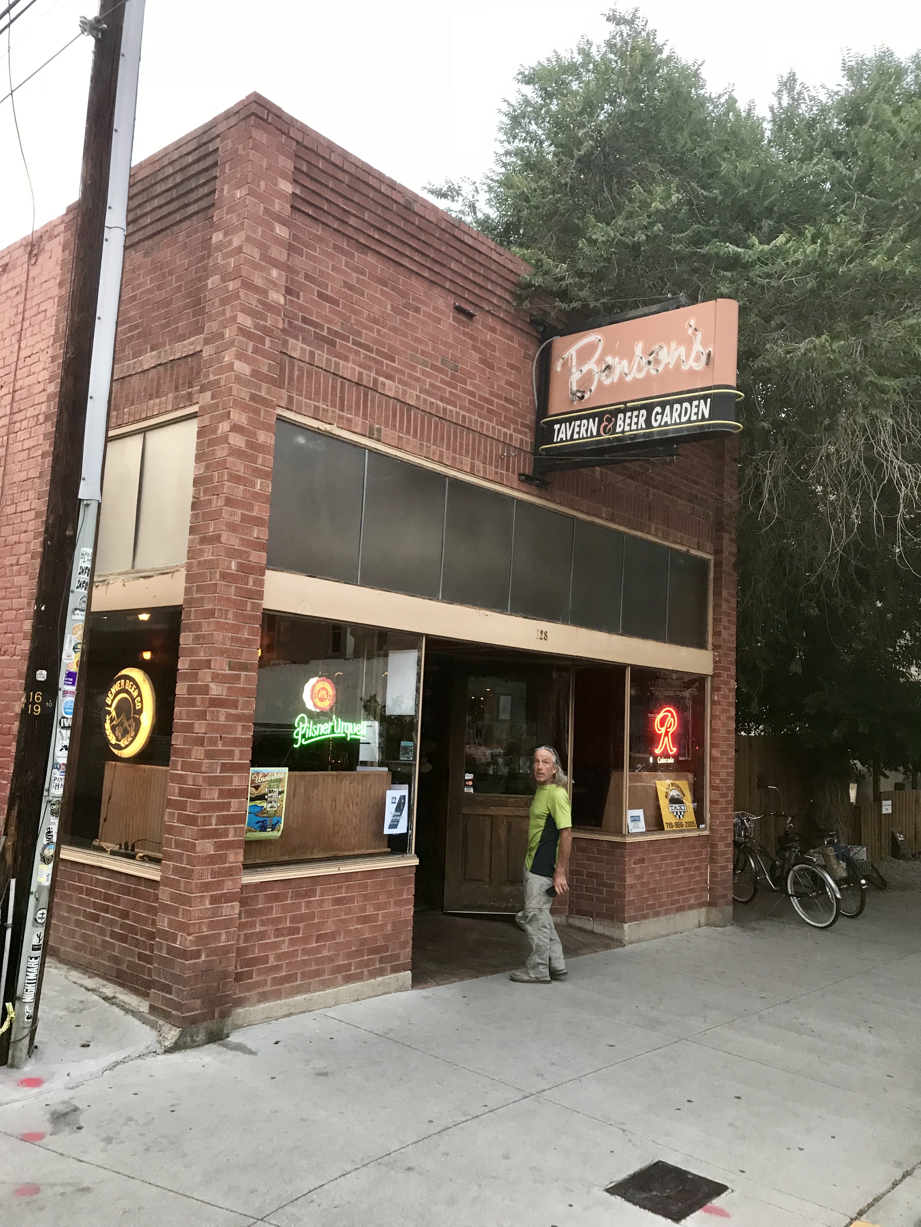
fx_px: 993
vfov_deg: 63.4
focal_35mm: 28
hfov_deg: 49.7
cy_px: 614
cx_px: 460
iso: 25
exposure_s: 1/30
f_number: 1.8
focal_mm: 3.99
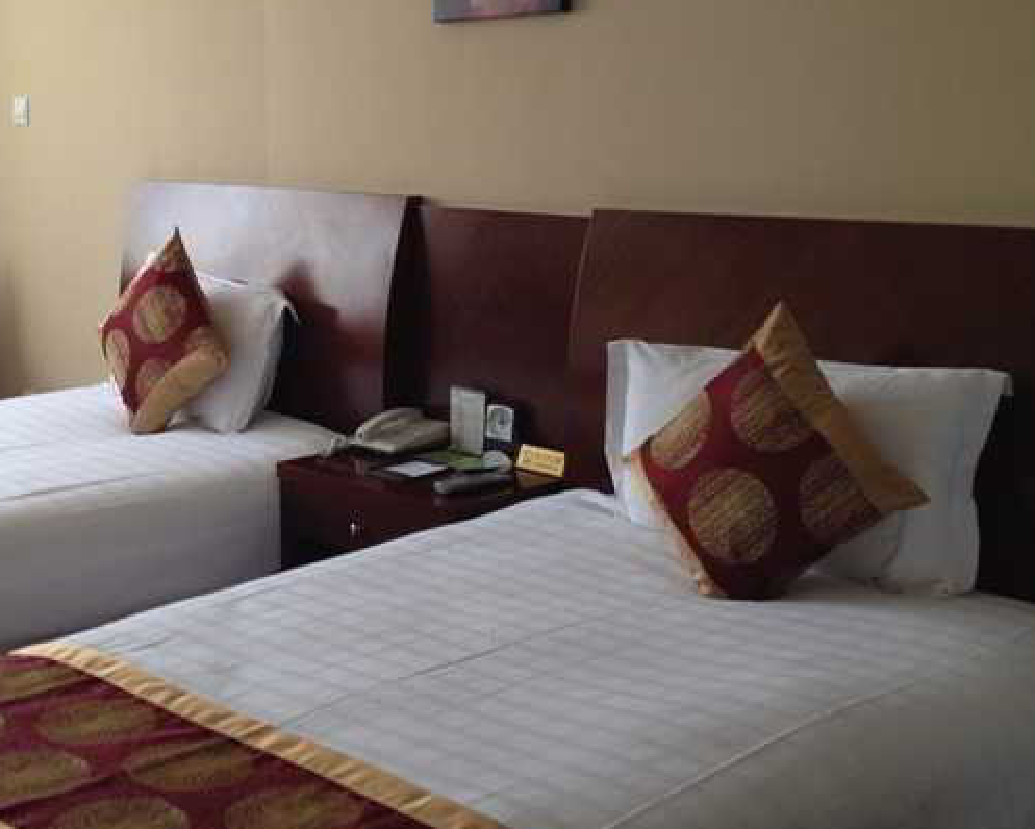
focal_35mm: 55
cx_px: 331
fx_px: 1685
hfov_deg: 33.8
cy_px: 352
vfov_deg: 27.6
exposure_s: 1/30
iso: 80
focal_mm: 4.28
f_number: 2.4
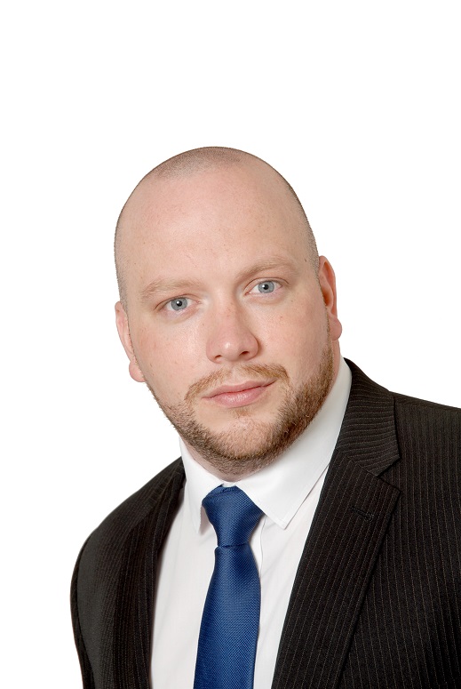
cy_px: 344
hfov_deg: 13.1
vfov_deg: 19.4
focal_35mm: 105
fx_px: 2010
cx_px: 230
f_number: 8
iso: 100
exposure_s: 1/50
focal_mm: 70
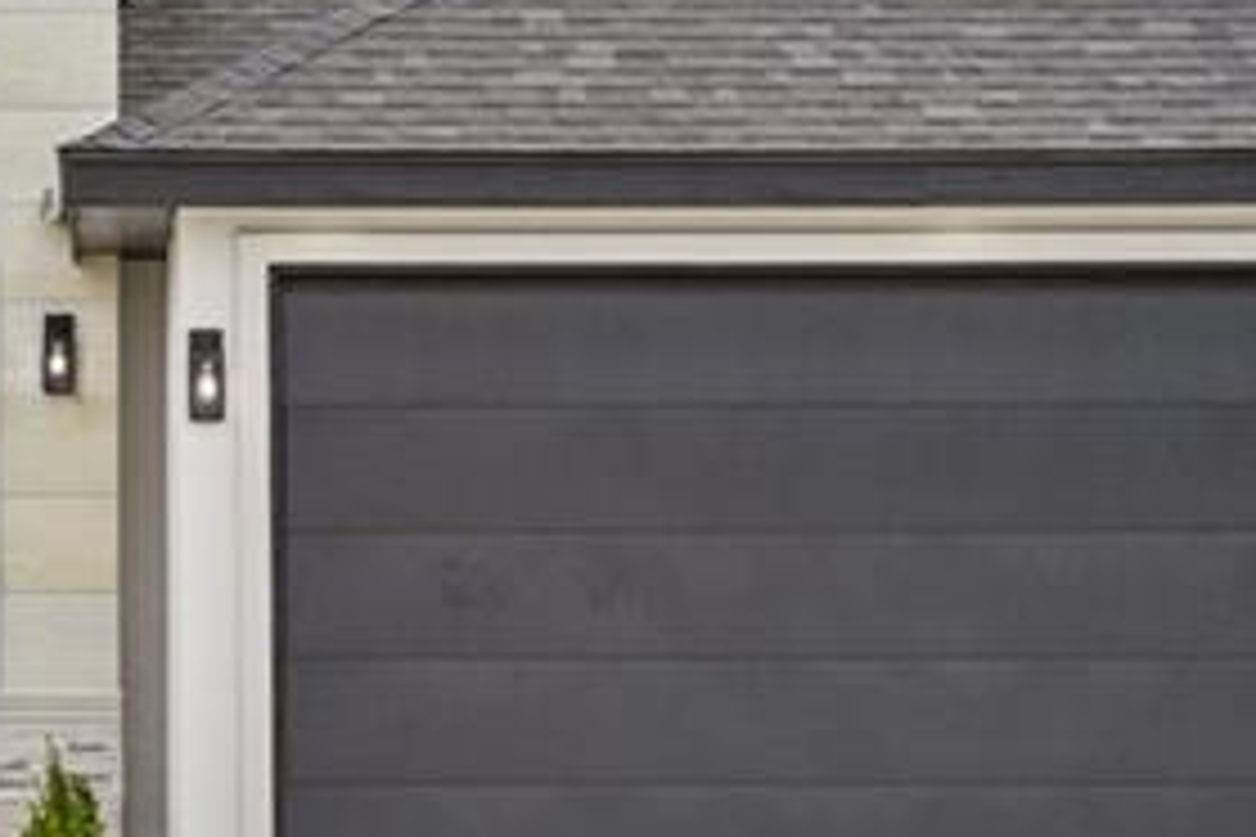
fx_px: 5180
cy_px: 464
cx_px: 117
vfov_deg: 9.2
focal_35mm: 148
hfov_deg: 13.7
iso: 100
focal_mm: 40.4
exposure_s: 1/250
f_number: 2.8
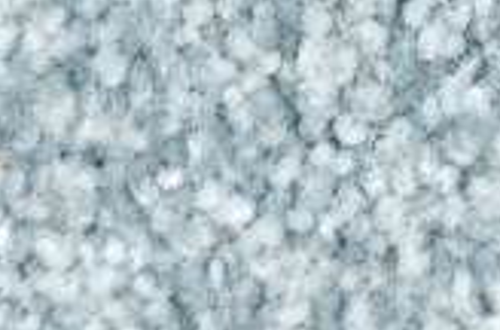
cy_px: -521
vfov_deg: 3.7
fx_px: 4995
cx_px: 1082
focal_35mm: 361
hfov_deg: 5.6
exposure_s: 1/125
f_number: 5.6
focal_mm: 32
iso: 400
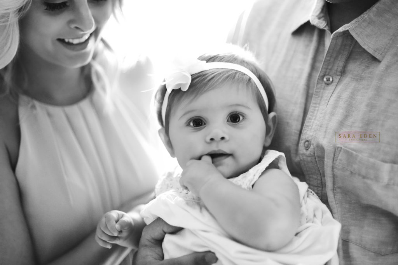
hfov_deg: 23.9
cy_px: 132
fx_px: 940
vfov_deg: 16.1
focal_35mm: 85
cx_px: 199
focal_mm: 85
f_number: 1.8
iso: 4000
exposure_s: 1/160
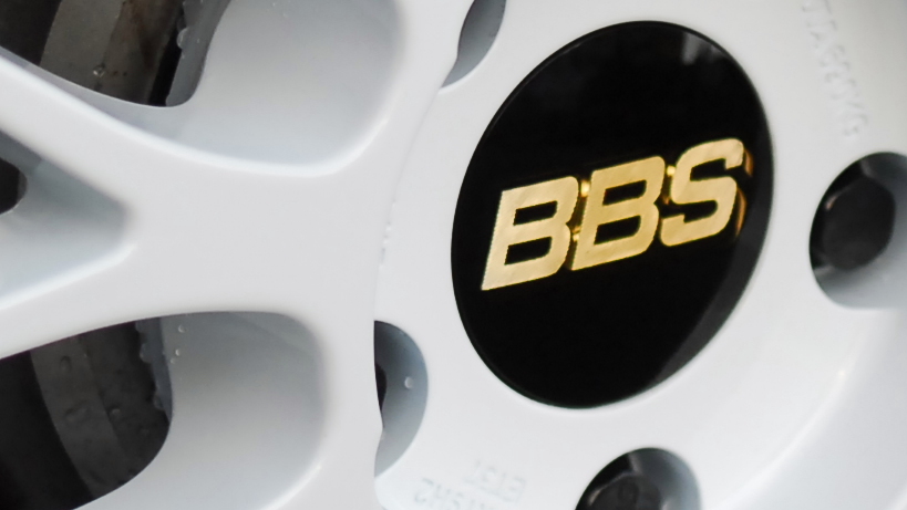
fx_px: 4687
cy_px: 190
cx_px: 399
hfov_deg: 11.1
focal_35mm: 195
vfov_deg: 6.2
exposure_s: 1/2000
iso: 400
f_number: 2.5
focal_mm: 35
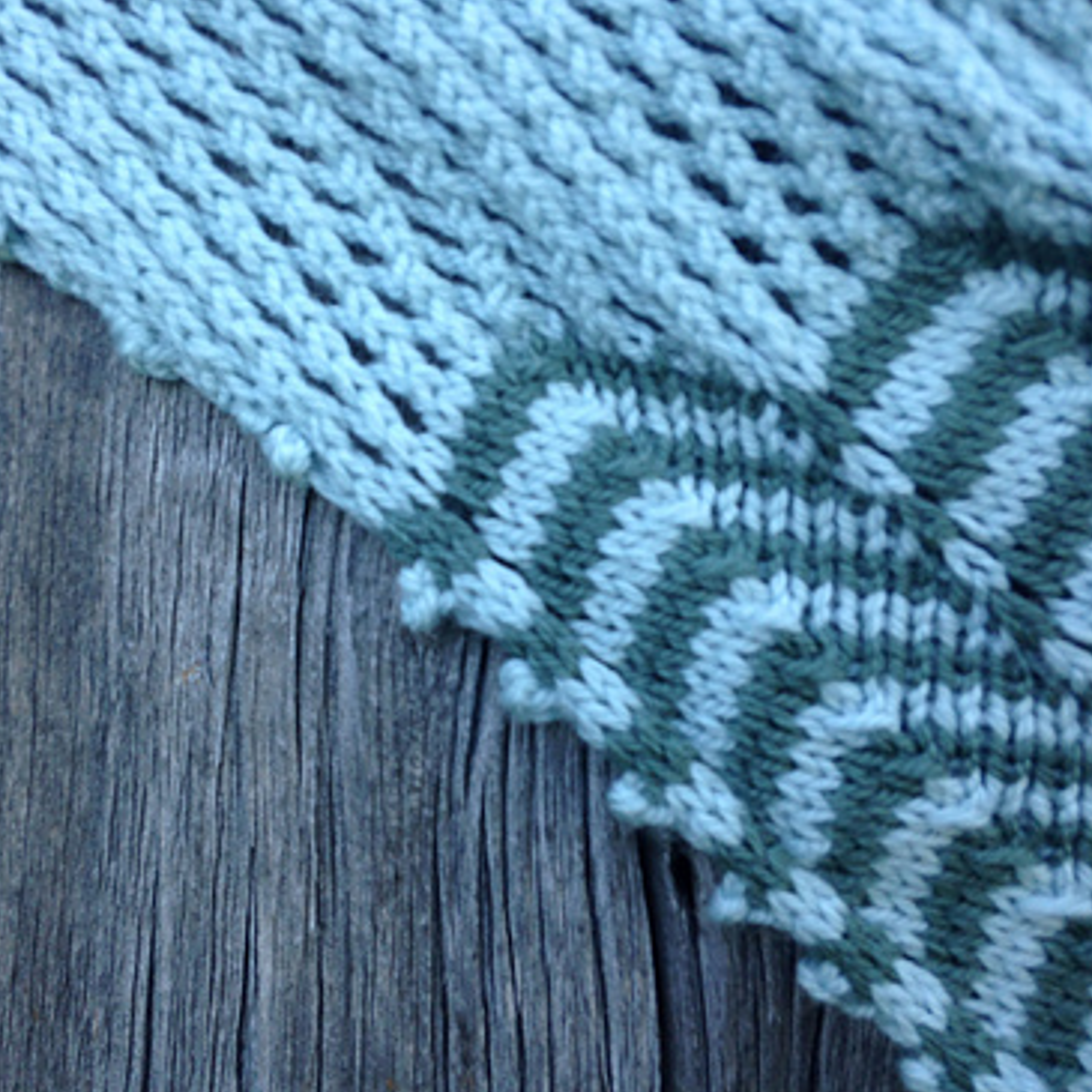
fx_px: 1428
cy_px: 534
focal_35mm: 40
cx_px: 446
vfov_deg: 41.9
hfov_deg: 41.7
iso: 64
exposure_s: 1/120
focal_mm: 4.12
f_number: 2.4
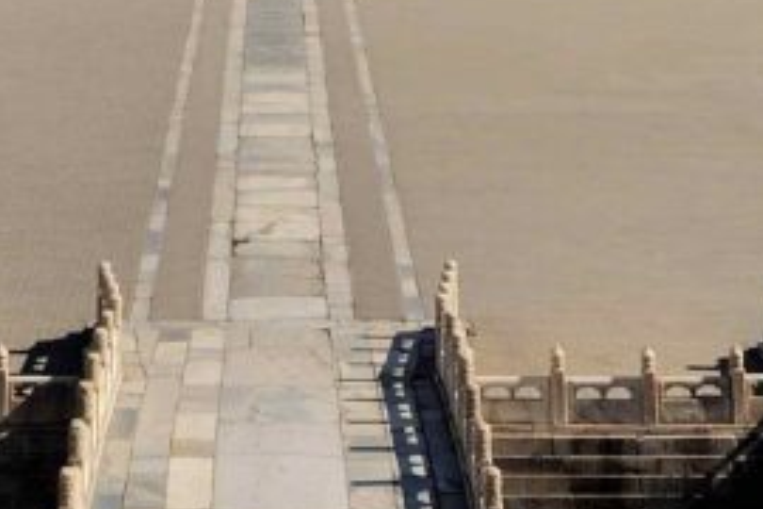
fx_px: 2246
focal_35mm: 106
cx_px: 260
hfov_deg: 19.2
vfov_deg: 10.0
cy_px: -963
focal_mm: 14
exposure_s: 1/500
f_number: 8
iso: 100
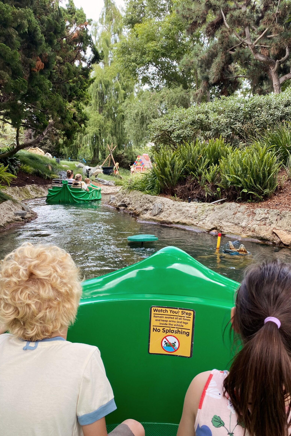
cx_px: 144
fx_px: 364
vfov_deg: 61.9
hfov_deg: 43.6
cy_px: 203
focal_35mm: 30
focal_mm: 4.25
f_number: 1.8
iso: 40
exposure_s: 1/122
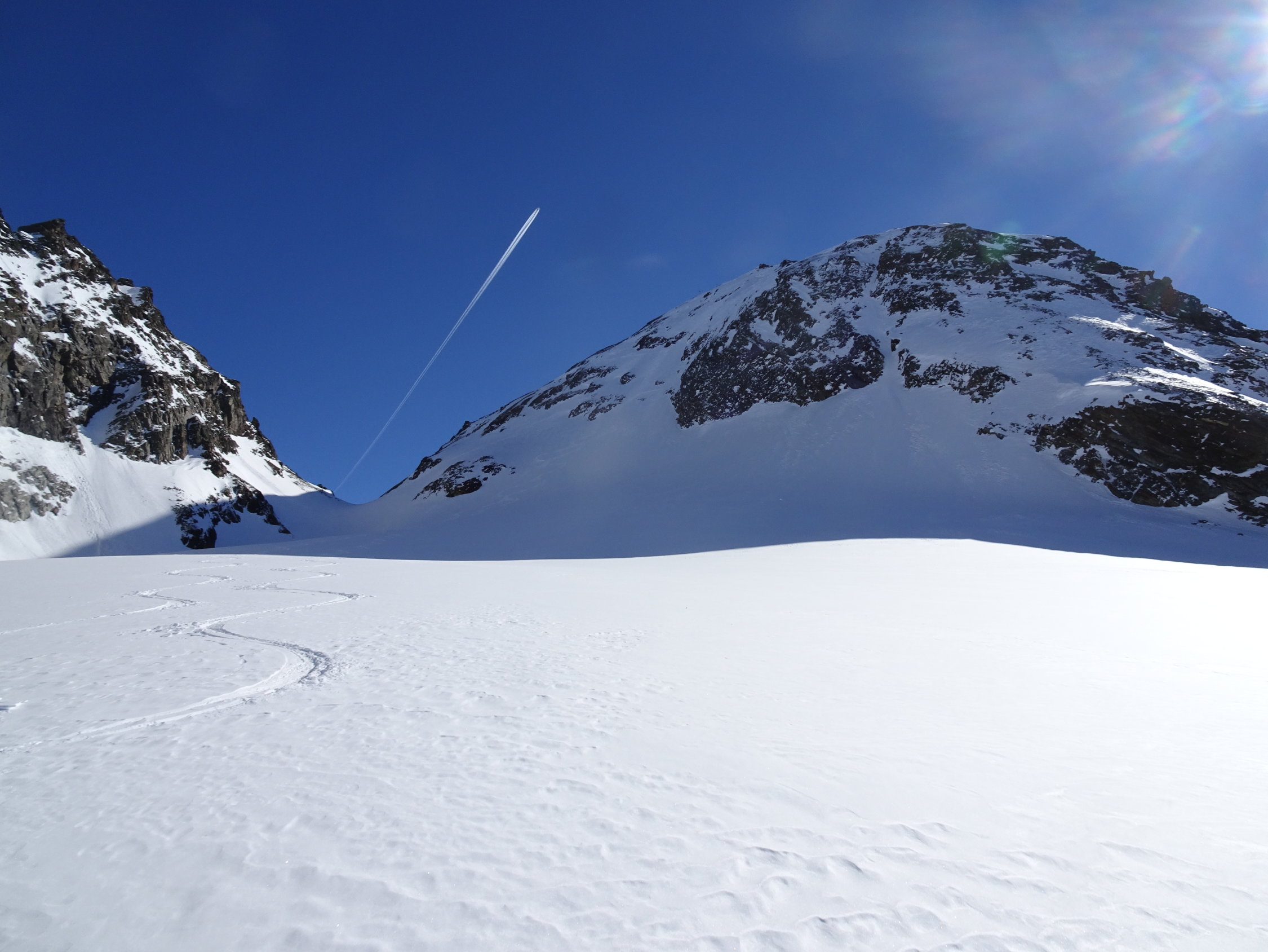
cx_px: 634
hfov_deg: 71.6
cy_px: 476
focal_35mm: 24
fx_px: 879
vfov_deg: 56.8
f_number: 3.5
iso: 80
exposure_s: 1/2000
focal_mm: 4.1
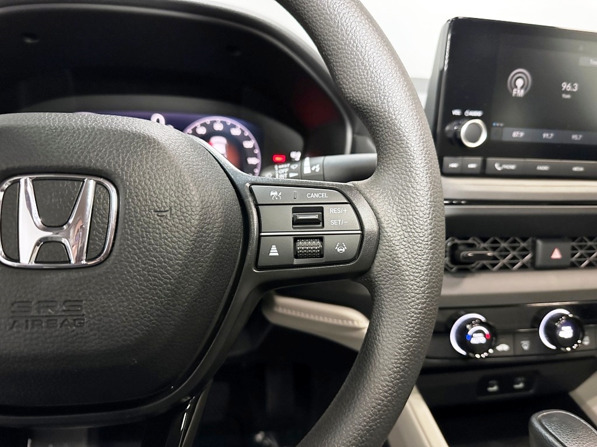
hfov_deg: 71.6
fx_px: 414
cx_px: 298
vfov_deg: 56.8
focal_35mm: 24
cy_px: 224
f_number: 1.78
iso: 1000
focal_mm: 6.86
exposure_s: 1/40
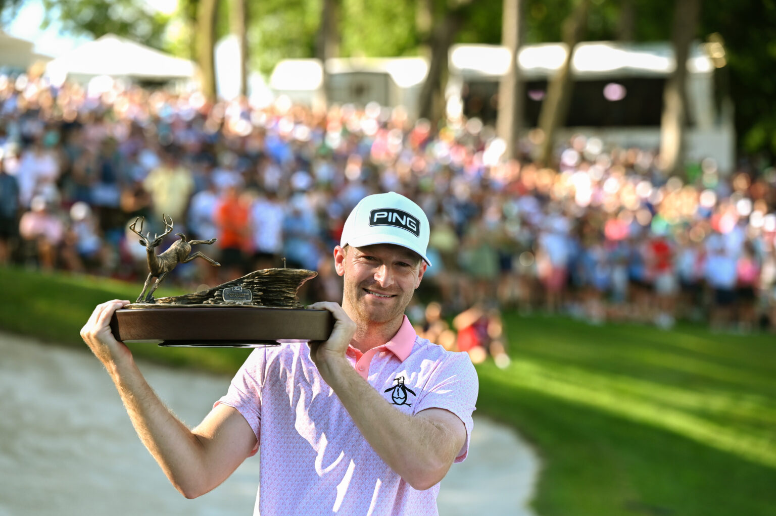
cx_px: 388
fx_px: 2693
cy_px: 258
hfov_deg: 16.4
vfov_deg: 11.0
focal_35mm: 125
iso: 800
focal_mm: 125
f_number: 4
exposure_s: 1/2500
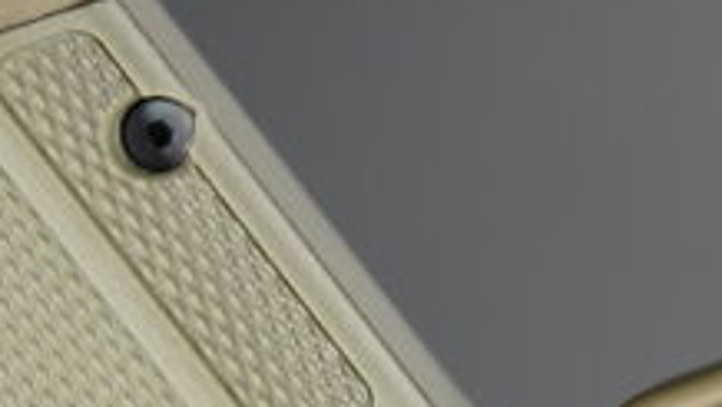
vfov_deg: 2.7
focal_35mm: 443
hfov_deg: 4.8
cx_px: 937
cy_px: 1004
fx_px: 8487
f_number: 4
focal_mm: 90
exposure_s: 1/160
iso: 400
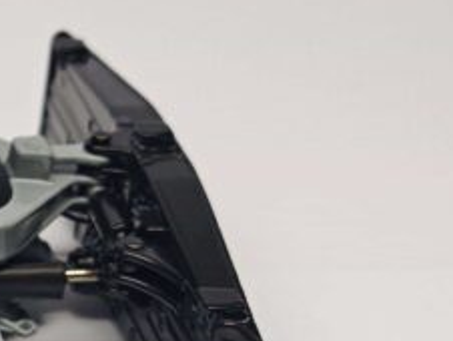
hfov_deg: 16.8
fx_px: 1362
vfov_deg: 14.2
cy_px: 263
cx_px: -257
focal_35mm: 104
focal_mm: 6.68
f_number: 2.2
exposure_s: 1/100
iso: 200
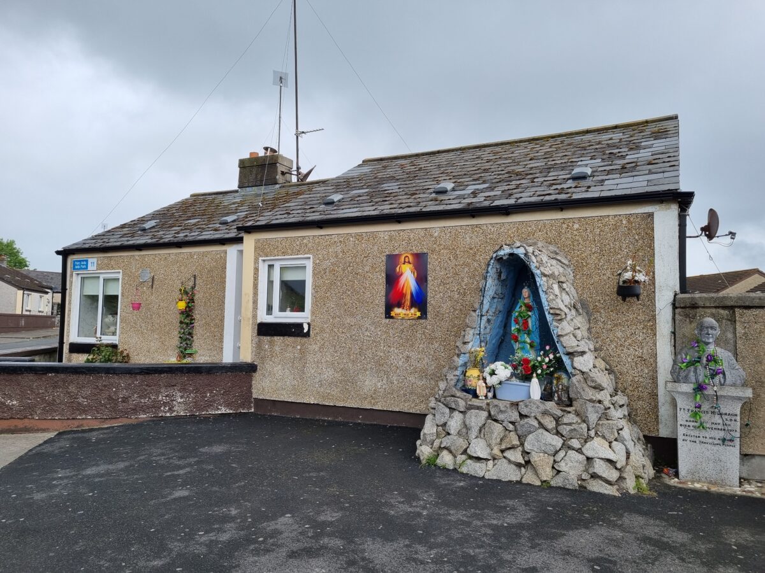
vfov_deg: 53.1
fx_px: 575
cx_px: 382
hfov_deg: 67.3
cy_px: 286
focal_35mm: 26
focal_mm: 5.4
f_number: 1.8
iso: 50
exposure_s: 1/1816
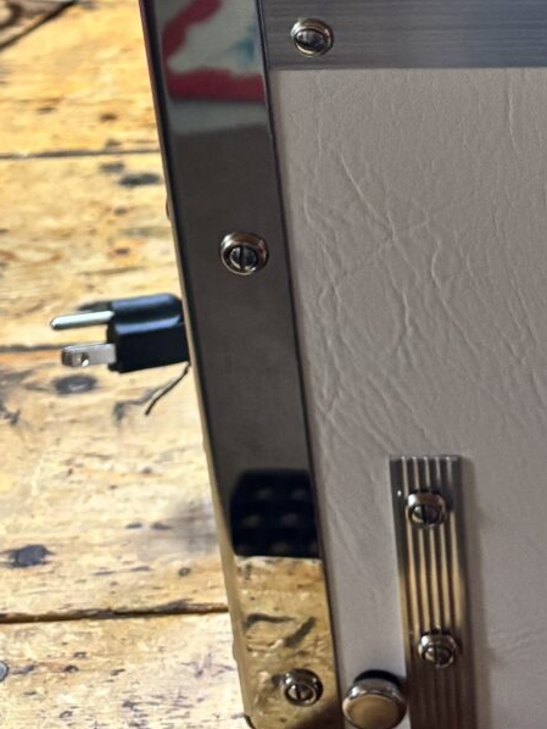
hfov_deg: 16.1
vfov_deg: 20.2
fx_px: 1874
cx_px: 616
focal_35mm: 89
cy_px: -219
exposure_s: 1/40
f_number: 1.6
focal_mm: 5.96
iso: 640
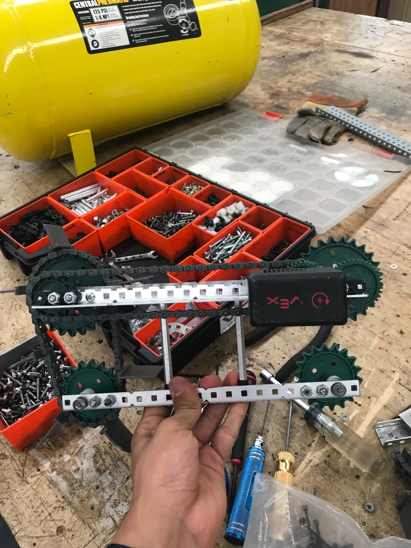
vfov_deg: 63.4
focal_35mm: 28
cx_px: 206
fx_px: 443
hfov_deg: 49.7
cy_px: 274
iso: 40
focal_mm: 3.99
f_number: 1.8
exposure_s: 1/30
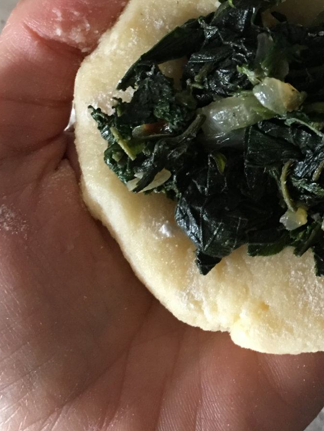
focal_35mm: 64
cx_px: 328
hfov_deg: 22.1
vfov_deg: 29.5
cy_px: 79
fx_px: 798
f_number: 2.2
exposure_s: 1/10
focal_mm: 4.2
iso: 80
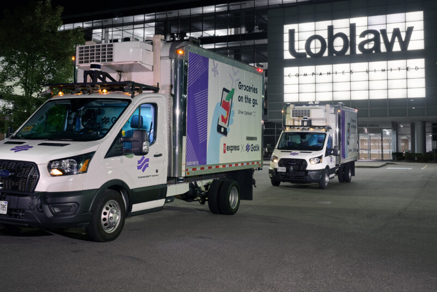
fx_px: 510
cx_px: 201
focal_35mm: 42
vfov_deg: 31.8
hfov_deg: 46.4
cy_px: 109
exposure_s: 1/1.59
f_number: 5.6
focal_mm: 33
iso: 100
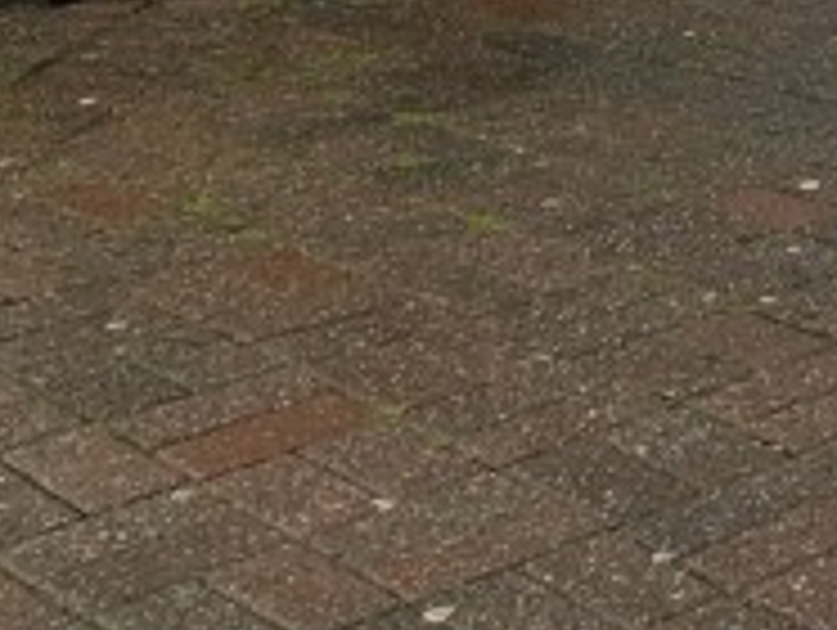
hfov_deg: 11.2
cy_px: -1382
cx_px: 1861
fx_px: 3728
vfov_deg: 8.0
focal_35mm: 154
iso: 58
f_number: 1.85
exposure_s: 1/458
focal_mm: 6.81
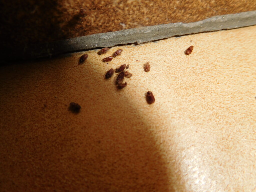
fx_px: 185
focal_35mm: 25
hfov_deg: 69.4
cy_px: 96
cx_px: 128
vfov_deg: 54.9
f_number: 6.8
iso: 125
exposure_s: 1/30
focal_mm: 4.5
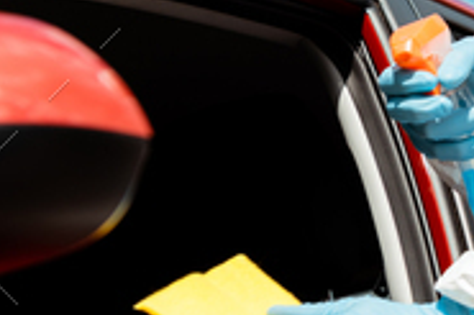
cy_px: -46
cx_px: 687
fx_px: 1934
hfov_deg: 13.3
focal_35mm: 147
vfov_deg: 9.2
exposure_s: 1/1000
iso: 125
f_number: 5
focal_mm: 46
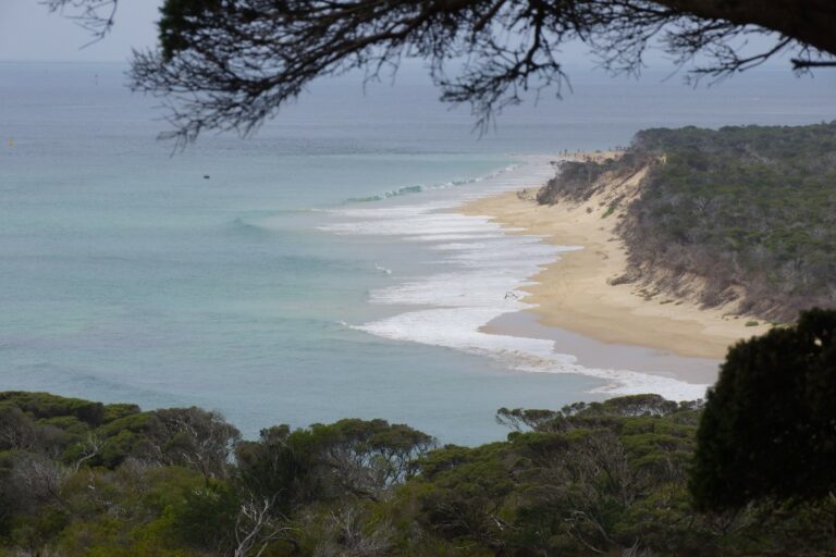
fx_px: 3831
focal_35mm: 165
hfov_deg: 12.5
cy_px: 278
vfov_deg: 8.3
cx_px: 418
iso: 100
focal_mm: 110
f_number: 13
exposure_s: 1/320
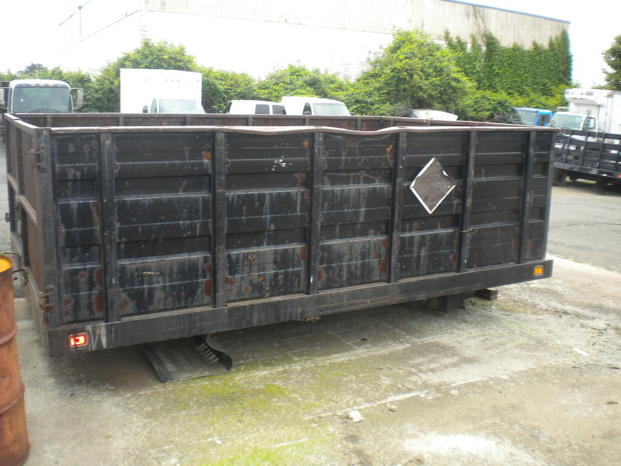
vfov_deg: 40.7
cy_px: 233
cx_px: 310
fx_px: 628
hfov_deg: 52.6
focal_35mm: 35
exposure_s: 1/222
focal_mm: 6.3
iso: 113
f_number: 4.6
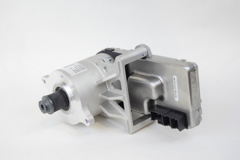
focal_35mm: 60
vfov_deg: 22.6
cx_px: 120
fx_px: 400
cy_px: 80
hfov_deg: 33.4
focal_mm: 40
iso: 1600
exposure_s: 1/60
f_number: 4.8
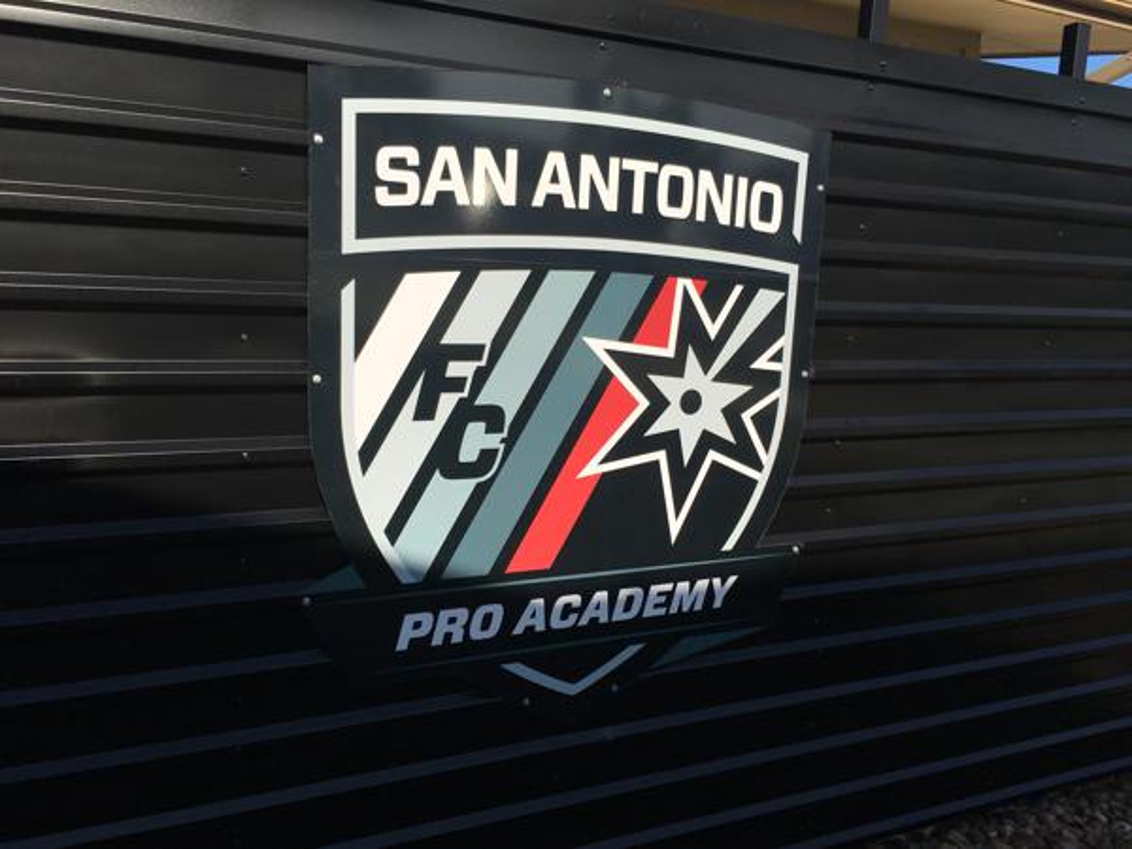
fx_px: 948
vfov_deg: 48.2
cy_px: 424
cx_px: 566
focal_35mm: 29
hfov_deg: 61.7
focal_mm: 4.15
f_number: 2.2
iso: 25
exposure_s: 1/2564
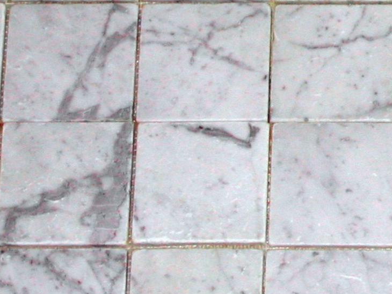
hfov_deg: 7.6
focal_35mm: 258
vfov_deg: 5.7
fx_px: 2923
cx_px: 490
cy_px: -13
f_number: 4.5
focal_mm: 19.5
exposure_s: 1/60.1
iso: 100
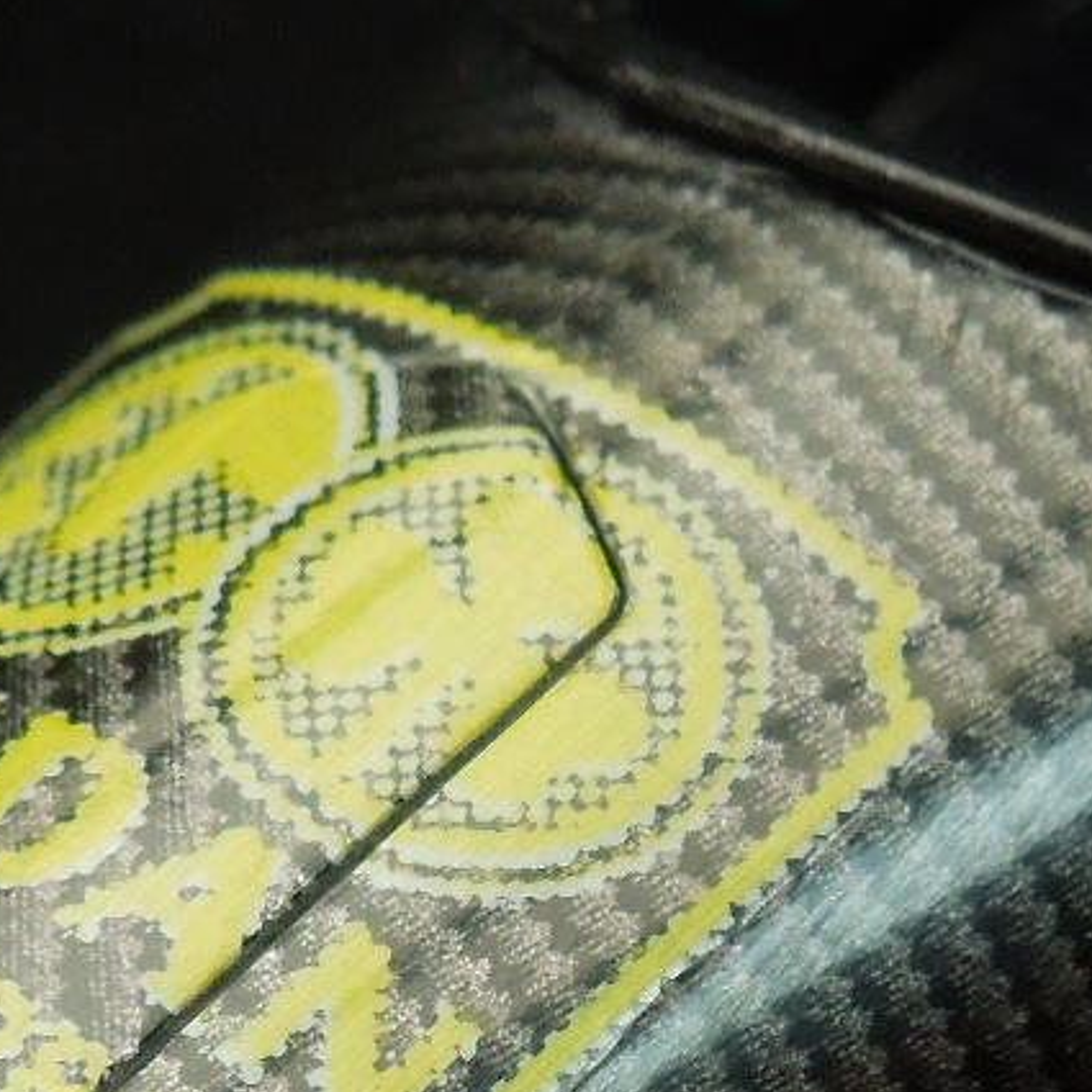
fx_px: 8209
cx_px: 414
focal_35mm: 230
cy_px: 1439
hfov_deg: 7.6
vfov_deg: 7.5
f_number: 4.2
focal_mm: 9.8
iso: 400
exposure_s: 1/50
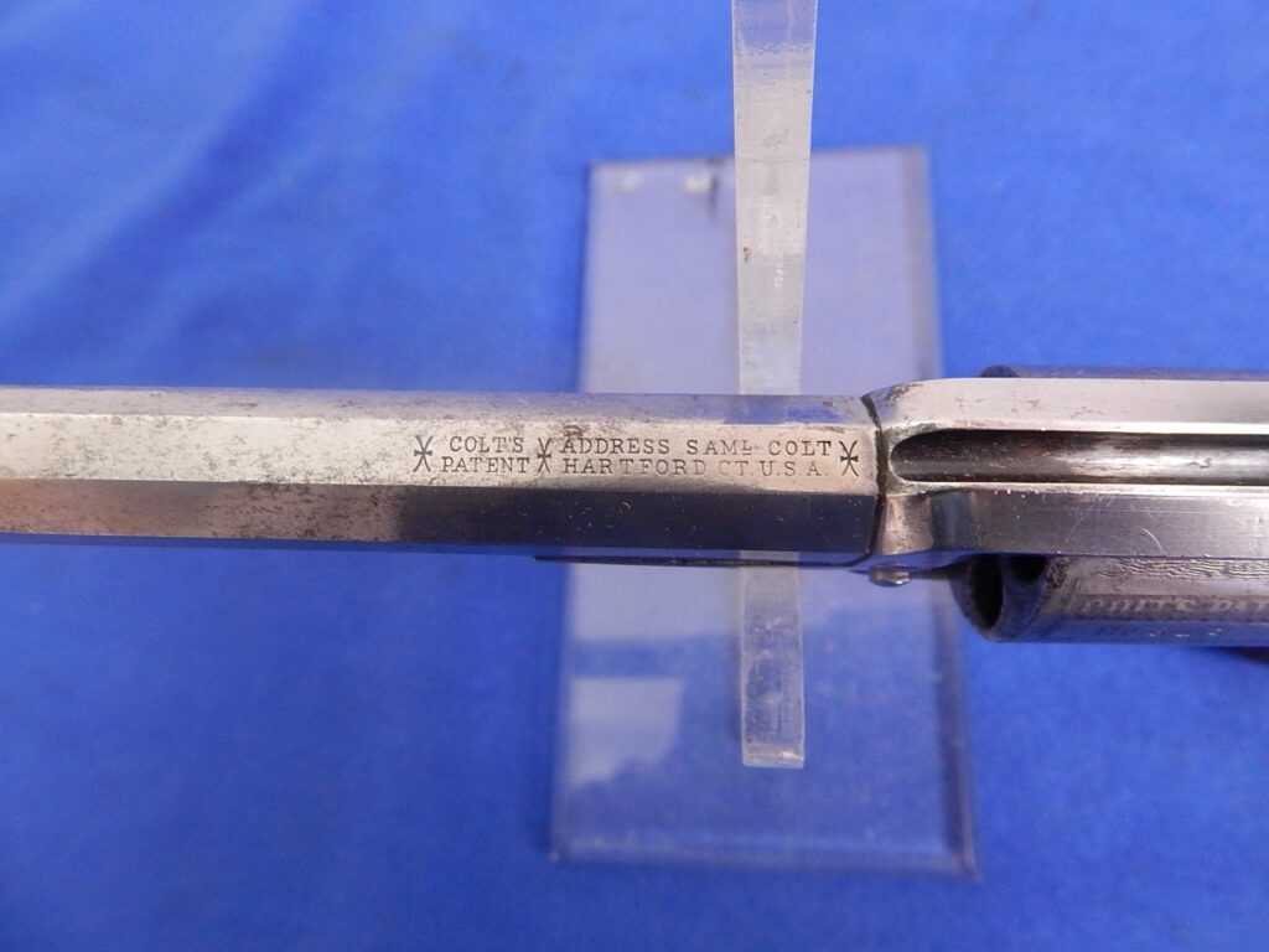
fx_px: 807
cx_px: 634
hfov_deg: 76.4
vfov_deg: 61.1
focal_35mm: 22
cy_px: 476
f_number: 3
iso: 400
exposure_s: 1/13
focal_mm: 4
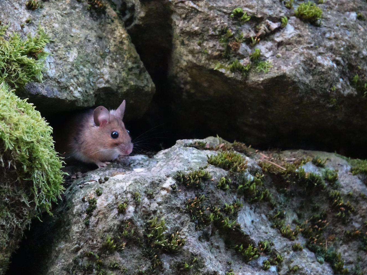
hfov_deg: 4.8
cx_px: 153
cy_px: 141
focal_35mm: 415
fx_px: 4400
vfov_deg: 3.6
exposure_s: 1/100
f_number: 4
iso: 6400
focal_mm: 128.6
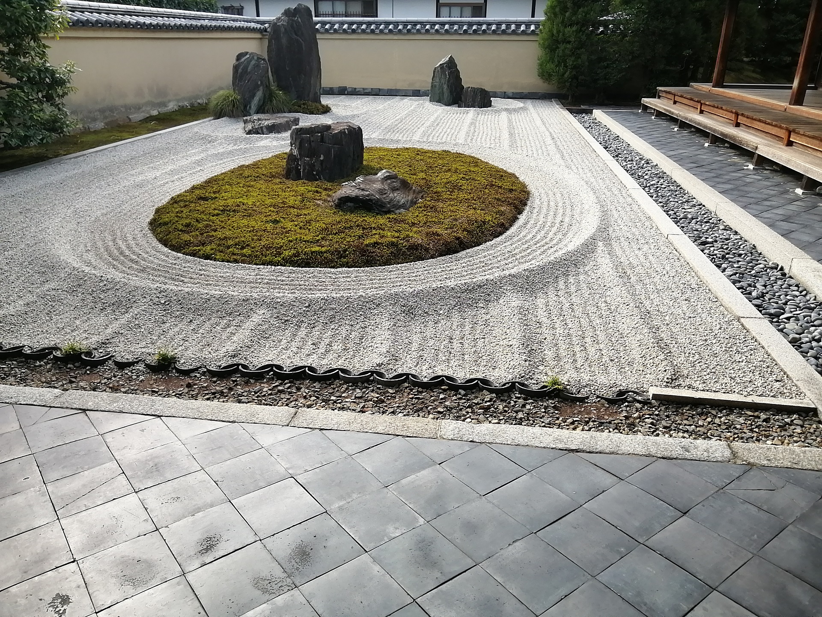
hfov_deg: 65.3
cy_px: 308
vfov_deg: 51.4
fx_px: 641
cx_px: 411
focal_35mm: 27
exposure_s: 1/606
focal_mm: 3.62
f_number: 1.8
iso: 50
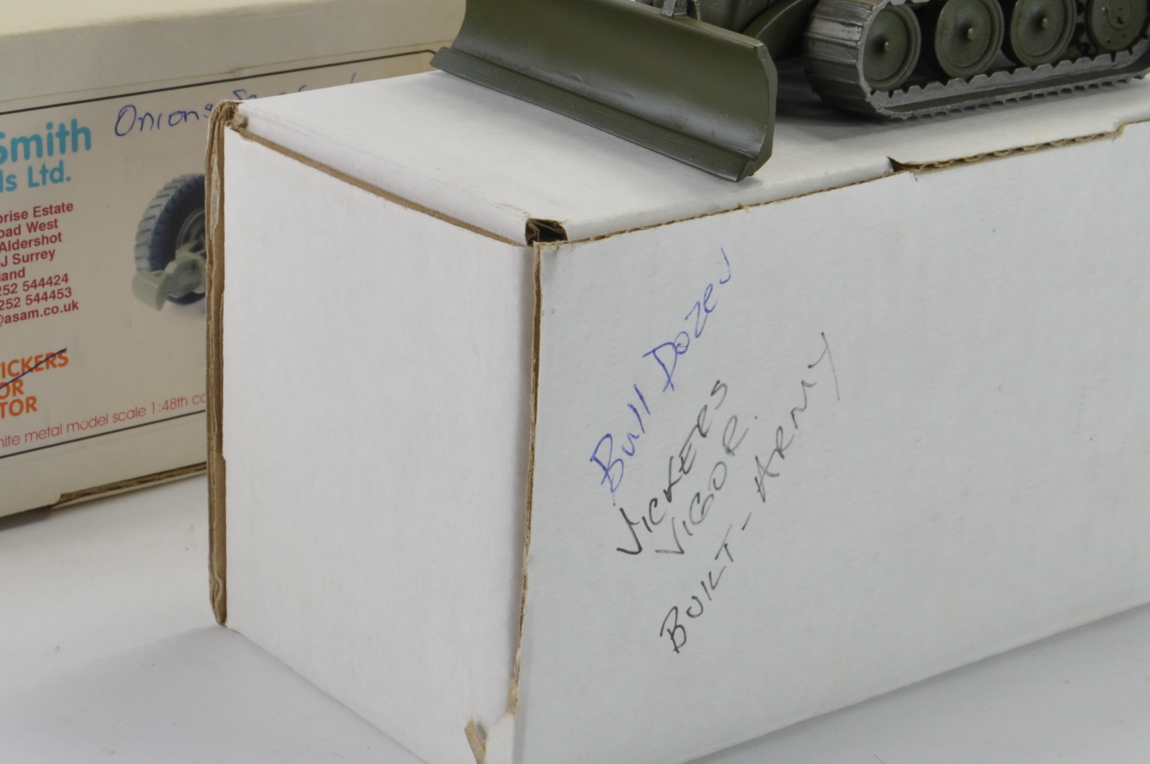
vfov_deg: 15.1
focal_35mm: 90
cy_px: 203
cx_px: 465
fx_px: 2871
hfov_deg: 22.6
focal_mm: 32
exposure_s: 1/13
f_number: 29
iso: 200
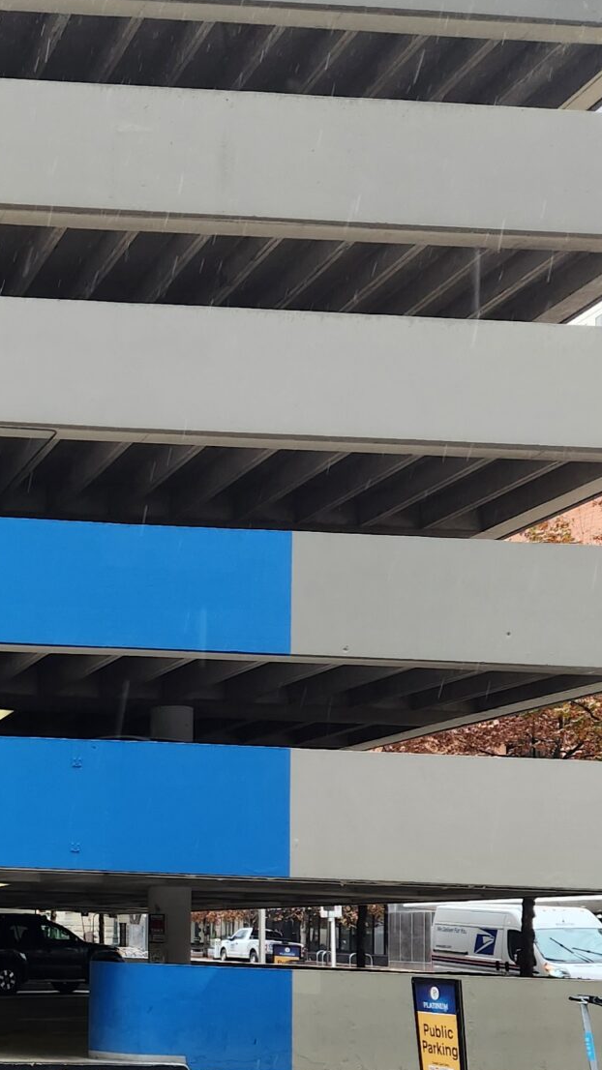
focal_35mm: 58
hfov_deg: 18.4
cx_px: -304
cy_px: 845
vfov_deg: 35.0
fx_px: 1646
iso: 100
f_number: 1.8
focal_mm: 5.4
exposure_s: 1/180
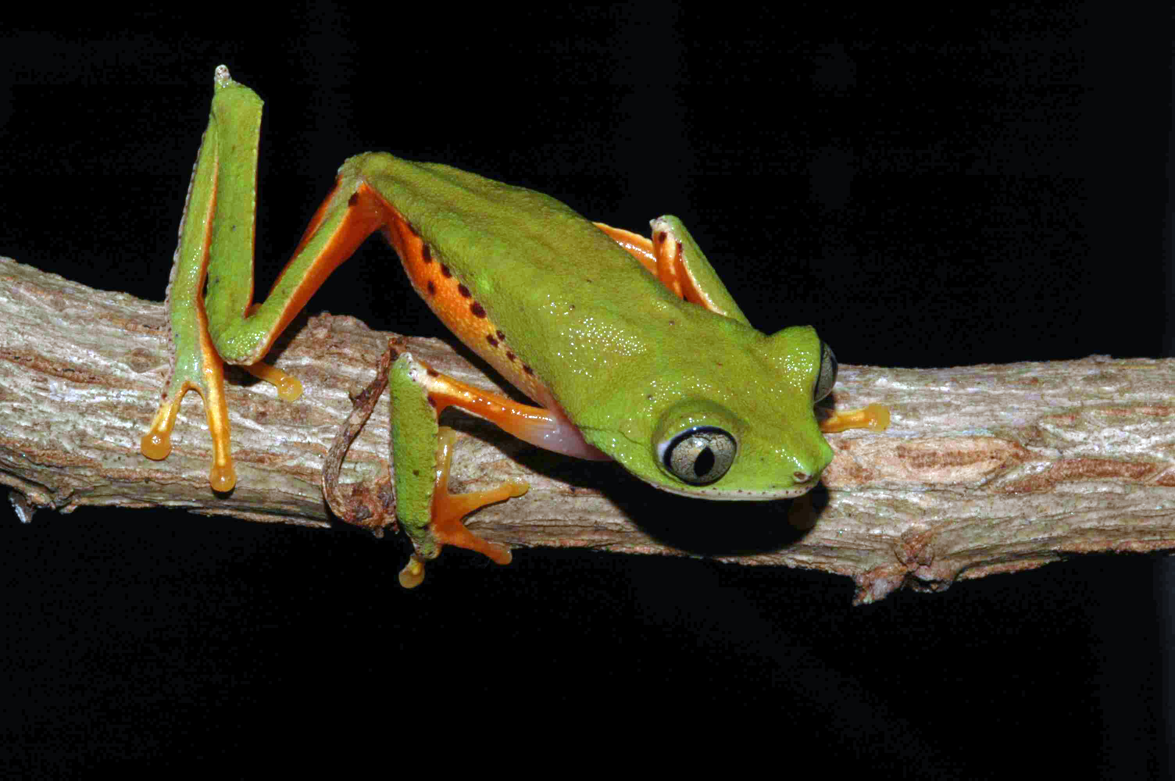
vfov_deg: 8.7
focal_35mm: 158
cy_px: 390
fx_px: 5136
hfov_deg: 13.1
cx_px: 588
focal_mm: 105
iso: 200
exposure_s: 1/60
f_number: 38
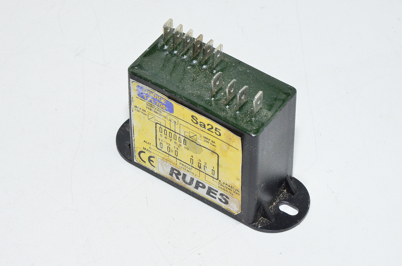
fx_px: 1755
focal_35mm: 158
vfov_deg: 8.7
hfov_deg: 13.1
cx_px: 201
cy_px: 133
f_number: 16
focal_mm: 105
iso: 1600
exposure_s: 1/50
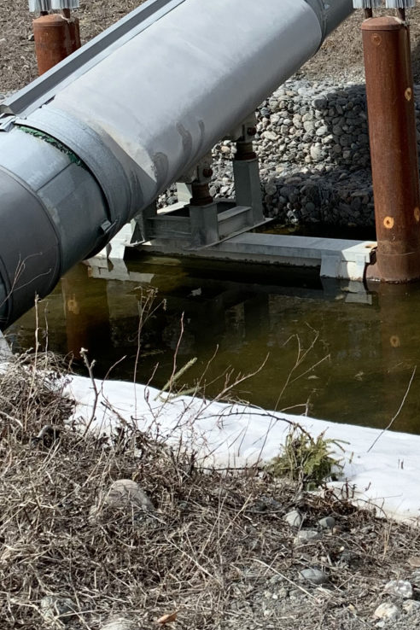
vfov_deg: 26.5
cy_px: 122
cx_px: 580
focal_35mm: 75
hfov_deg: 16.9
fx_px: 1312
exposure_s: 1/2364
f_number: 1.8
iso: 25
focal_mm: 4.25
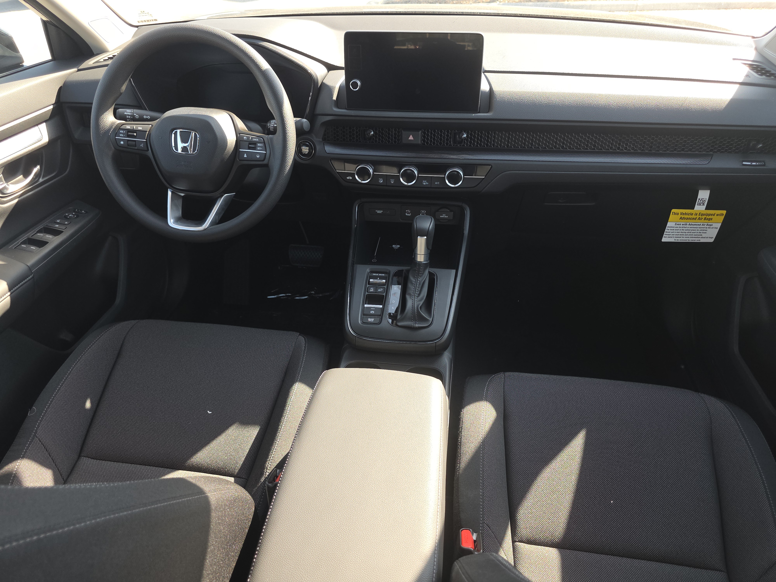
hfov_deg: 73.9
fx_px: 516
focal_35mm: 23
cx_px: 388
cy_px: 291
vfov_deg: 58.9
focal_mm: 6.3
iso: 32
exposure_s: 1/180
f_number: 1.7
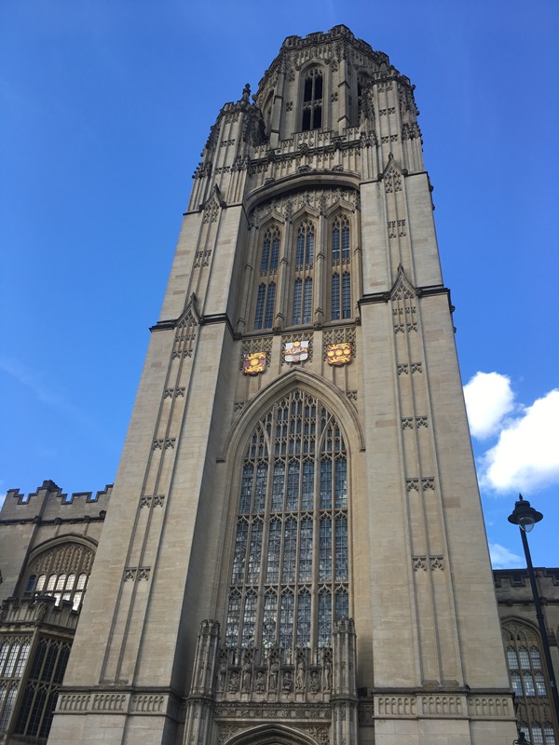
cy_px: 372
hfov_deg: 48.2
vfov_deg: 61.7
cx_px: 280
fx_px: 624
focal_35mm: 29
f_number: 2.2
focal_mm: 4.15
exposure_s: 1/452
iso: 25
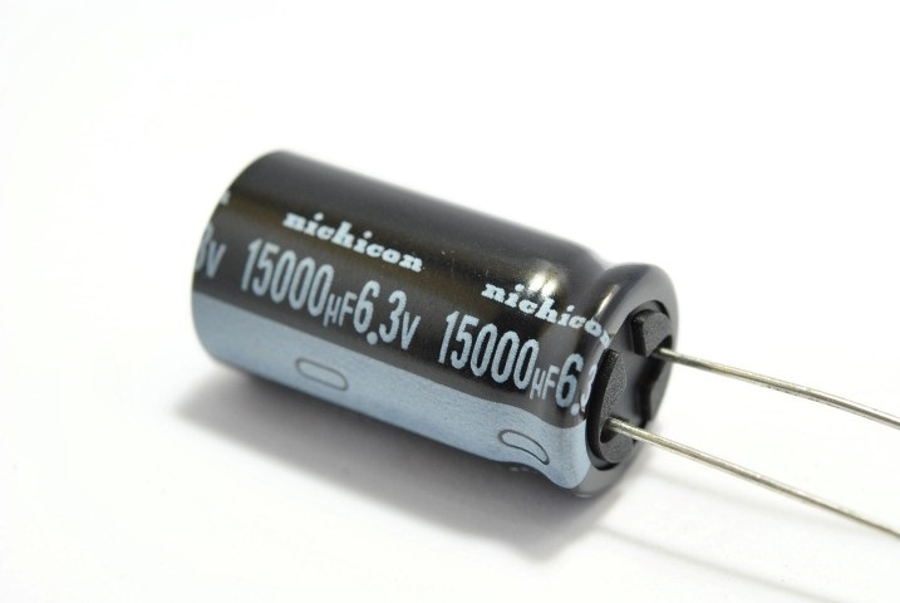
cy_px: 302
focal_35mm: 90
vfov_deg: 15.2
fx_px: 2253
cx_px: 450
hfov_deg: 22.6
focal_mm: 60
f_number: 8
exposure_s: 1/20
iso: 400
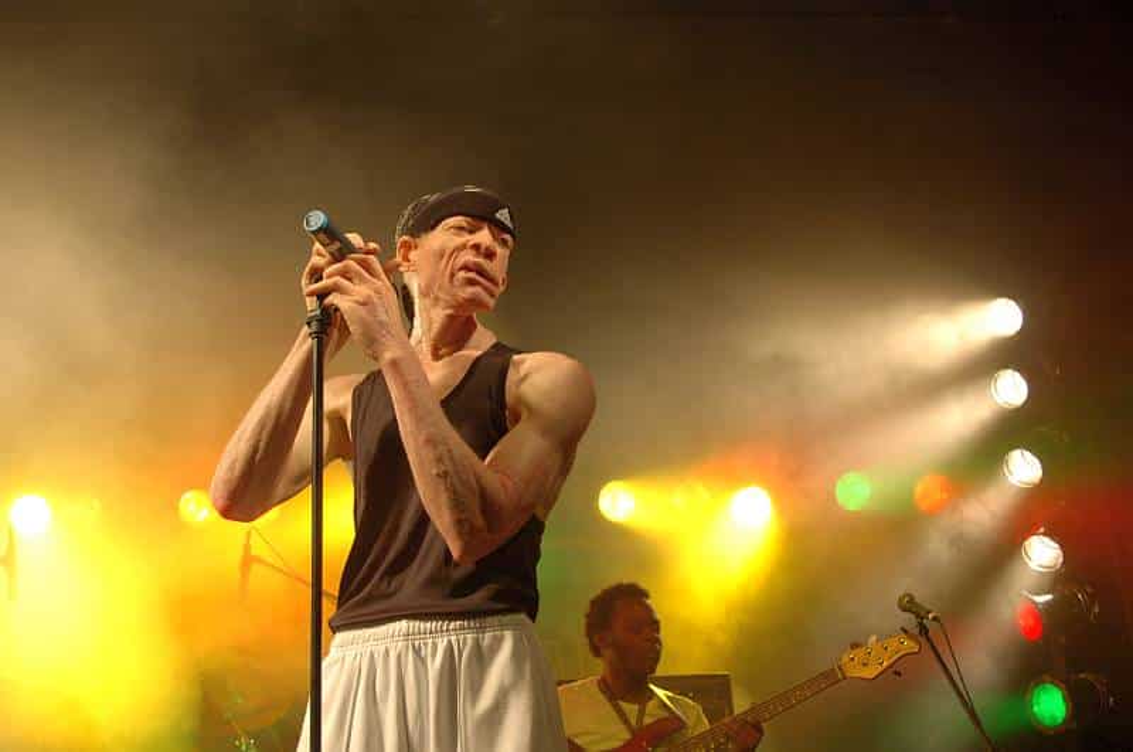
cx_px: 566
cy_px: 376
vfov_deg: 26.4
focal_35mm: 51
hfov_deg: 38.9
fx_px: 1603
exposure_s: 1/160
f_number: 4.8
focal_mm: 34
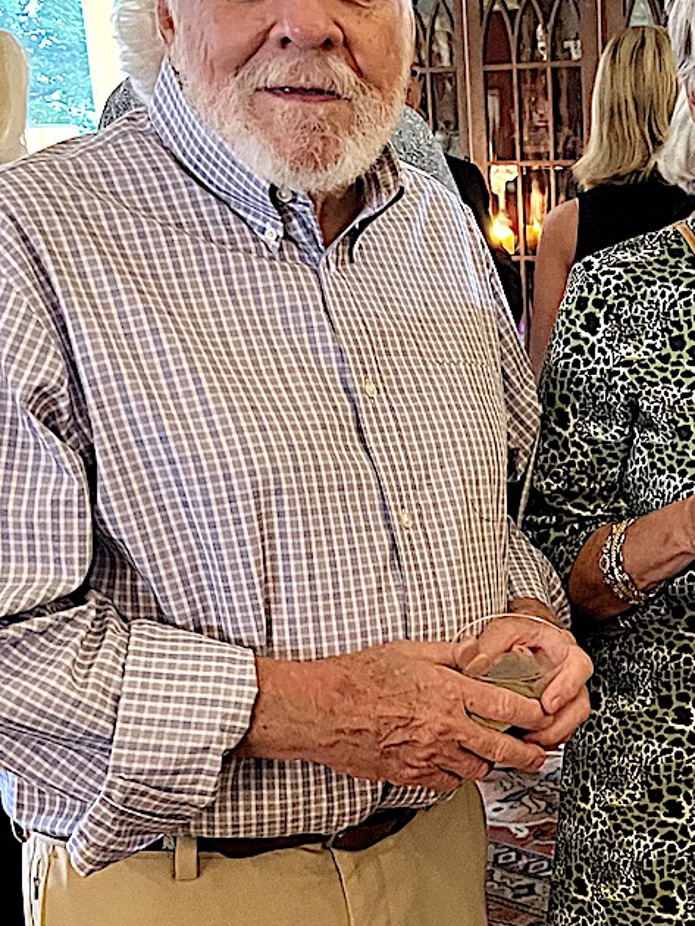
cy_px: 661
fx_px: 1471
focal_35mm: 55
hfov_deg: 25.5
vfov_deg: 34.4
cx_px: 669
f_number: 1.5
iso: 800
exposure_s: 1/30
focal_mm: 5.7
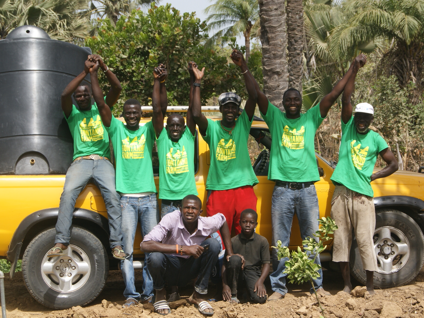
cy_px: 173
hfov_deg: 19.1
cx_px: 209
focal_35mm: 103
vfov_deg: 14.4
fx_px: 1257
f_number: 10
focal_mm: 55
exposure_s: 1/125
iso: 100
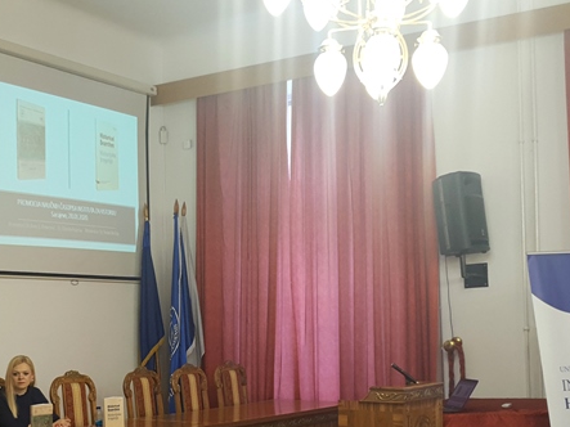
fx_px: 774
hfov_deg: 39.9
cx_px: 187
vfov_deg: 29.9
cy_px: 358
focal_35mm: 47
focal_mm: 4.3
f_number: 1.5
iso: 80
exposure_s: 1/50
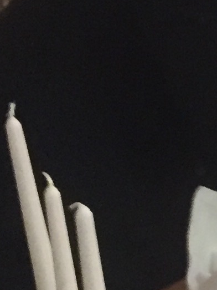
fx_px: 1513
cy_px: 249
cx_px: 638
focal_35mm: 181
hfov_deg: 7.3
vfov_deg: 10.9
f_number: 2.2
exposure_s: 1/17
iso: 320
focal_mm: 4.15
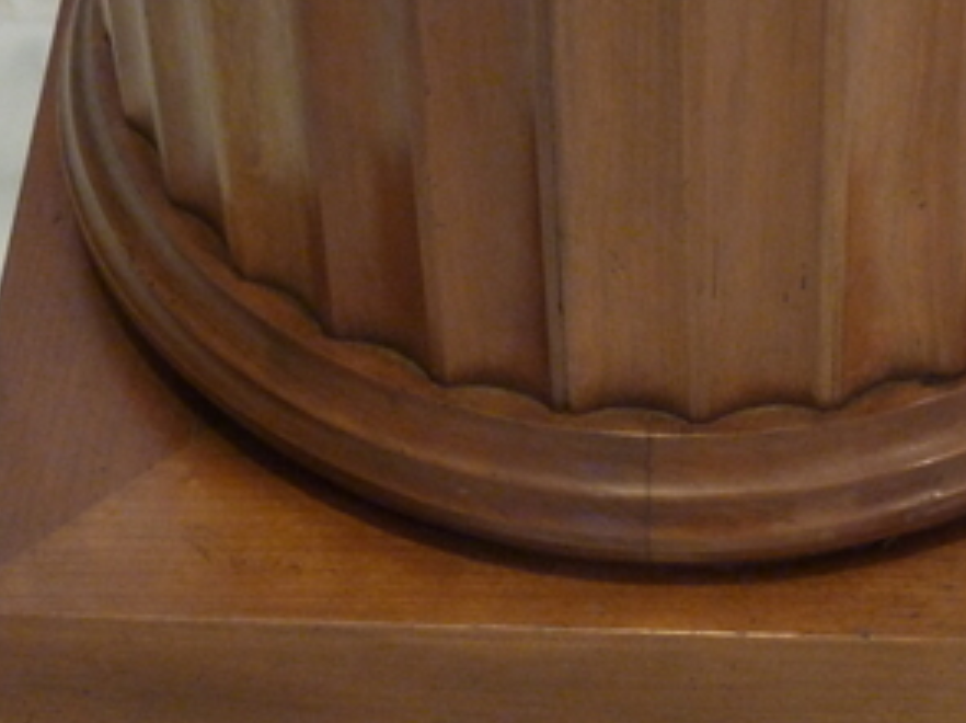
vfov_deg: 10.1
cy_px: 342
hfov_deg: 13.4
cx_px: 706
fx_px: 4099
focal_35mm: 147
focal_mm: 11.9
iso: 400
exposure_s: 1/8
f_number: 4.1
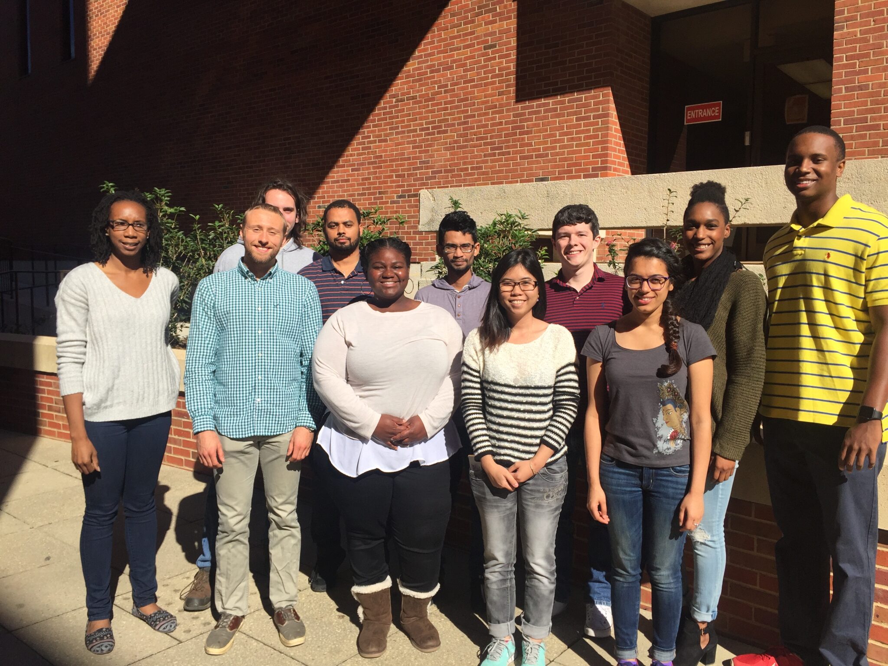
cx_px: 444
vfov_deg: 48.2
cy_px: 333
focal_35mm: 29
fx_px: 744
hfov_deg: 61.7
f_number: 2.2
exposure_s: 1/2639
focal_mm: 4.15
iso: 32
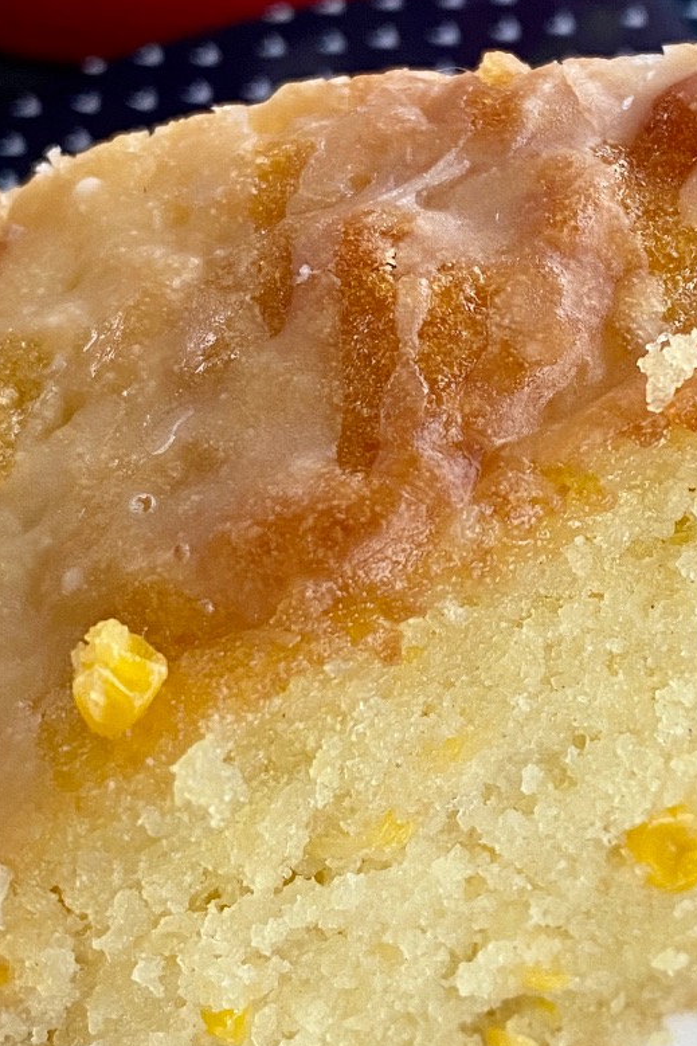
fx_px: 2034
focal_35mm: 70
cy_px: 375
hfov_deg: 19.3
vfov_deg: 28.7
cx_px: 516
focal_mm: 4.25
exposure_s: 1/60
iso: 160
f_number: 1.8
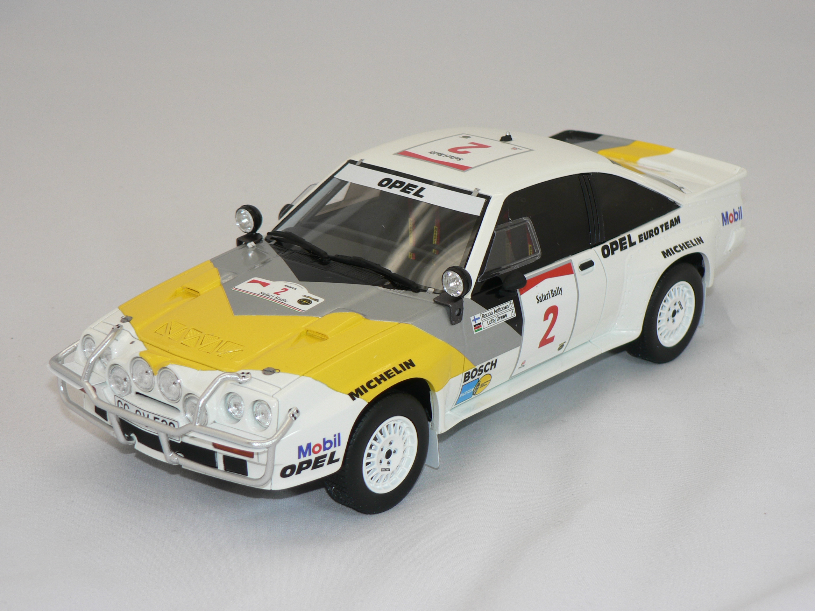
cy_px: 306
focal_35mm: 77
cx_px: 408
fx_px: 1813
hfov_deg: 25.3
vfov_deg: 19.1
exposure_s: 1/60
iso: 80
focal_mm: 12.9
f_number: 3.2
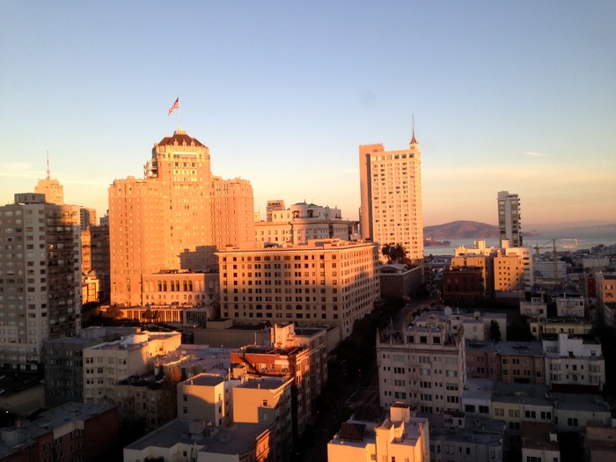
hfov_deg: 55.4
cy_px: 231
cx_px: 308
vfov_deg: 42.9
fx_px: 587
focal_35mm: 33
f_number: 2.4
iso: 50
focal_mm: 4.12
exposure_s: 1/157
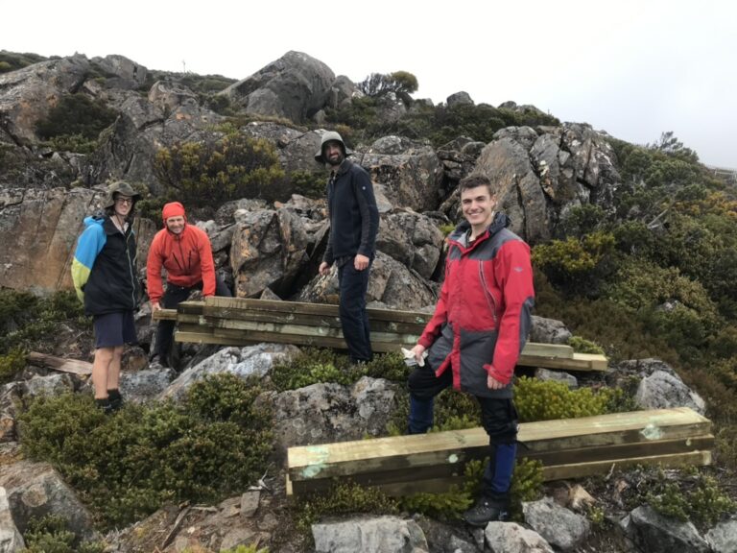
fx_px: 596
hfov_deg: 63.4
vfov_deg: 49.7
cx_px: 368
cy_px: 276
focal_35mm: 28
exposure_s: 1/643
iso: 20
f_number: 1.8
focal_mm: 3.99
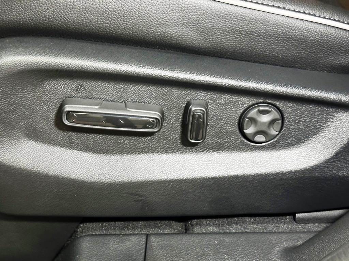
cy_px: 130
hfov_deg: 39.7
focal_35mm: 48
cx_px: 174
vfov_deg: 30.3
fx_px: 484
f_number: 1.78
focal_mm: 6.86
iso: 500
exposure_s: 1/30
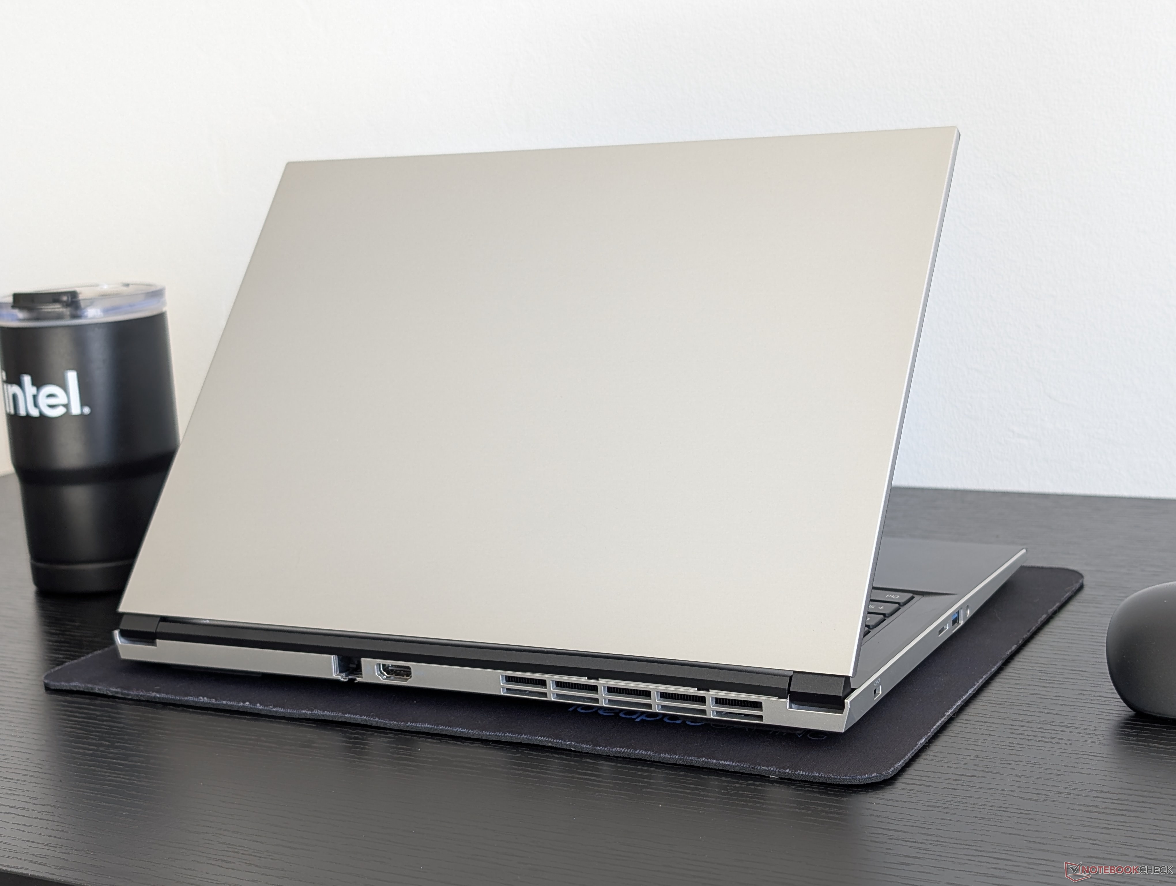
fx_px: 1667
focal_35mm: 49
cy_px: 443
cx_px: 588
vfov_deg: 29.7
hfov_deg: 38.9
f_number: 1.68
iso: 26
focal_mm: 6.9
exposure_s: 1/46.7
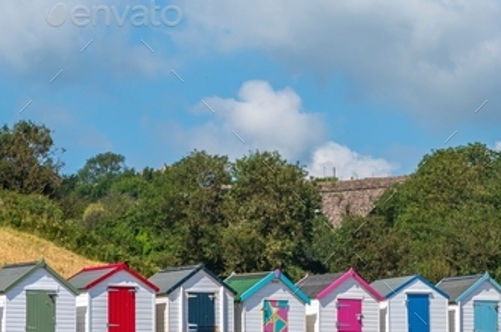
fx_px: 2612
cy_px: 86
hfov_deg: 10.9
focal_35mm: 188
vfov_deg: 7.3
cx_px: 337
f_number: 8
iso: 100
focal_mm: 70
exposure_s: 1/640
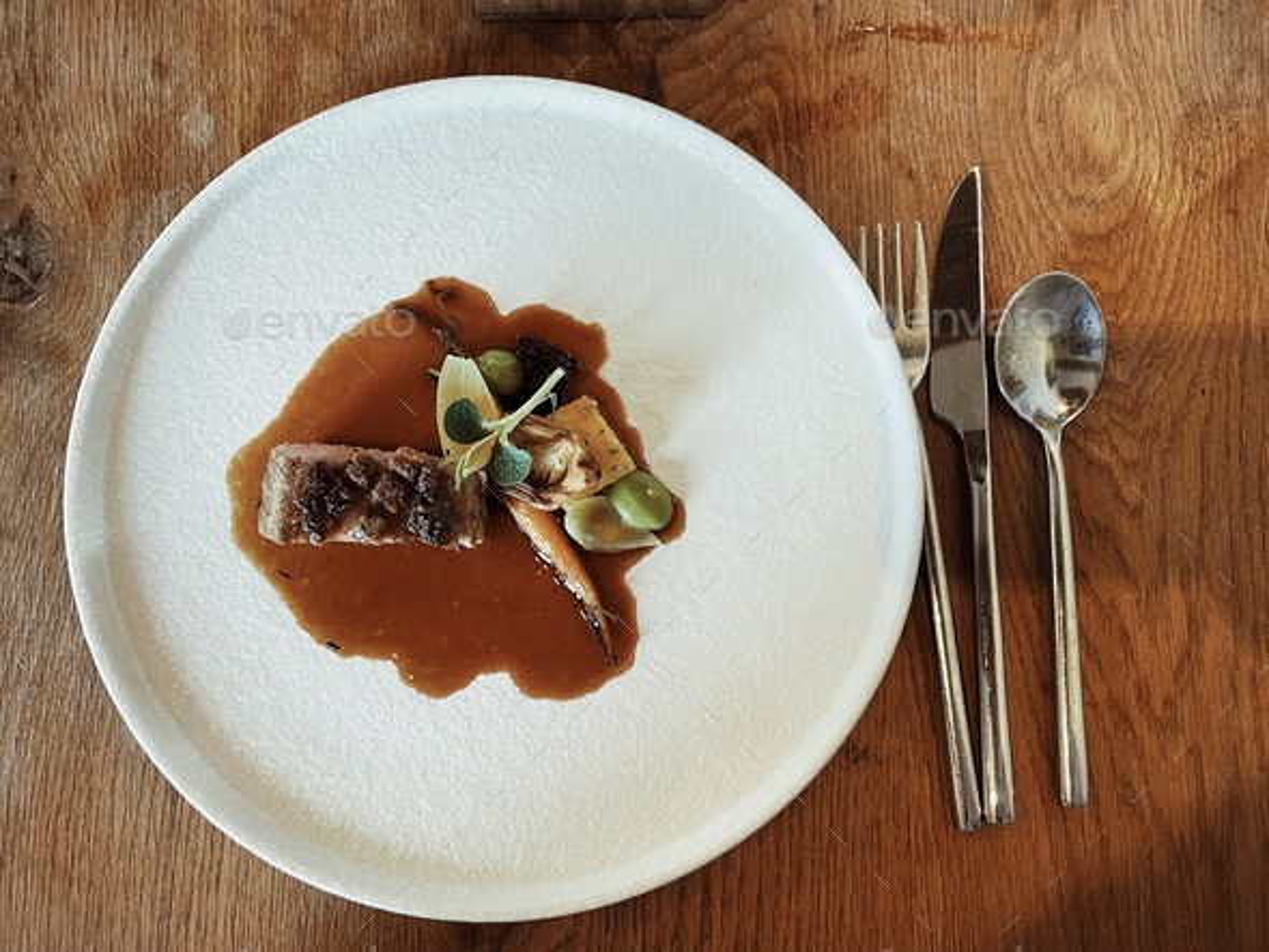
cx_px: 634
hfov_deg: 67.3
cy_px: 476
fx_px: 954
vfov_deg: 53.1
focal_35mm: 26
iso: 125
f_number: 1.6
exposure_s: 1/50
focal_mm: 4.2
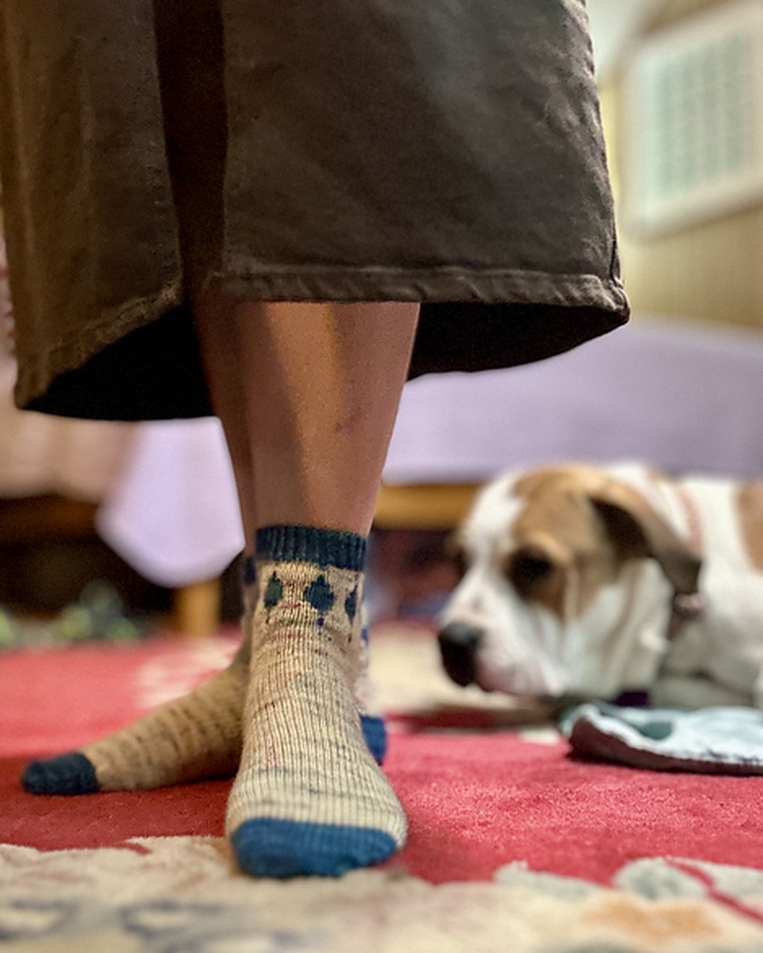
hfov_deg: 45.8
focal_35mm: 32
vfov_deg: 55.6
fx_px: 903
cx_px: 381
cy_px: 449
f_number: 1.9
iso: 320
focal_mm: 2.69
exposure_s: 1/30
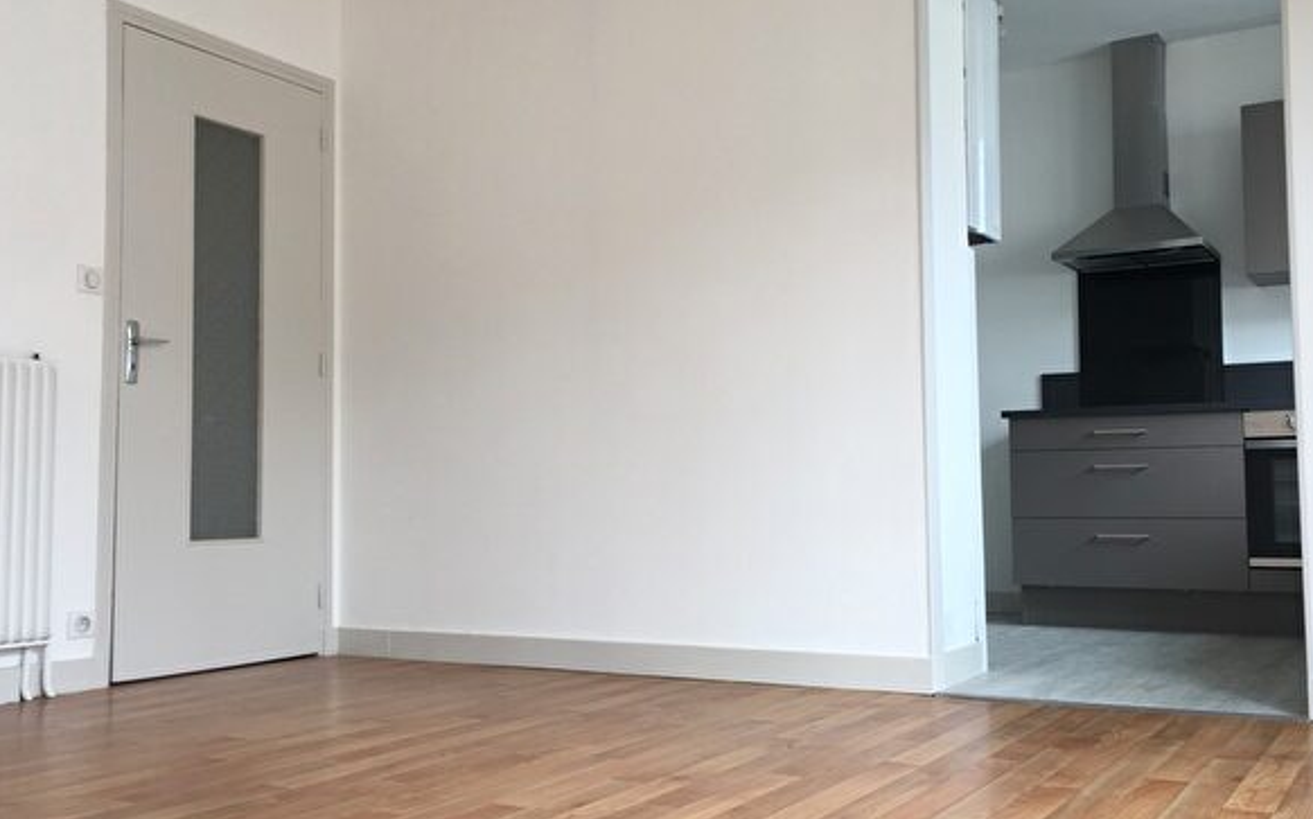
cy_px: 405
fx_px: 1323
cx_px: 693
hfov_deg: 52.7
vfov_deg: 34.4
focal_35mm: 37
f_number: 2.2
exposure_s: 1/50
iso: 25
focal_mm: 4.15
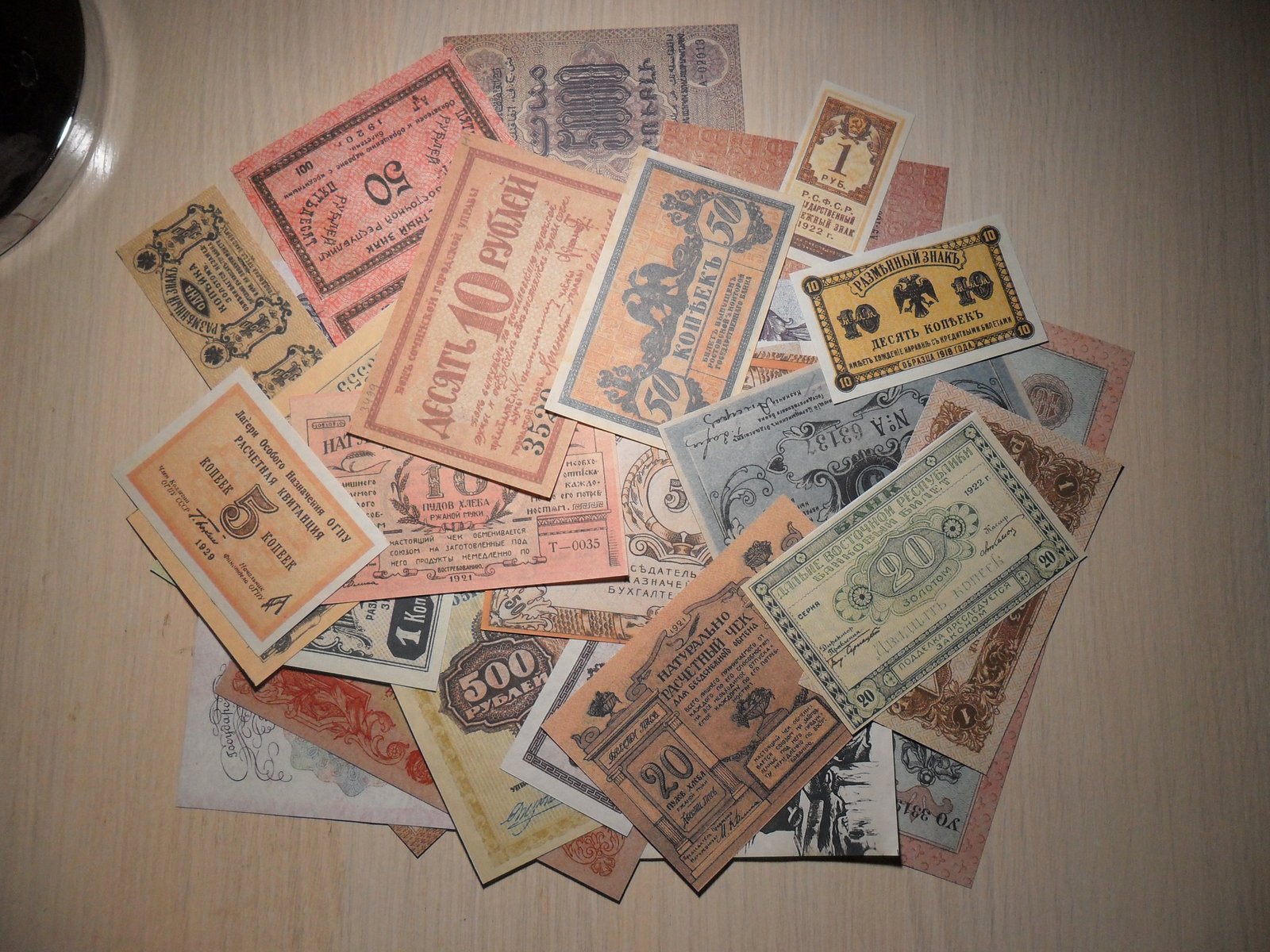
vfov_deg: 51.4
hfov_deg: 65.3
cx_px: 635
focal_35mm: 27
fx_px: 991
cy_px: 476
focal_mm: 4.9
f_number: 3.5
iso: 120
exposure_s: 1/45
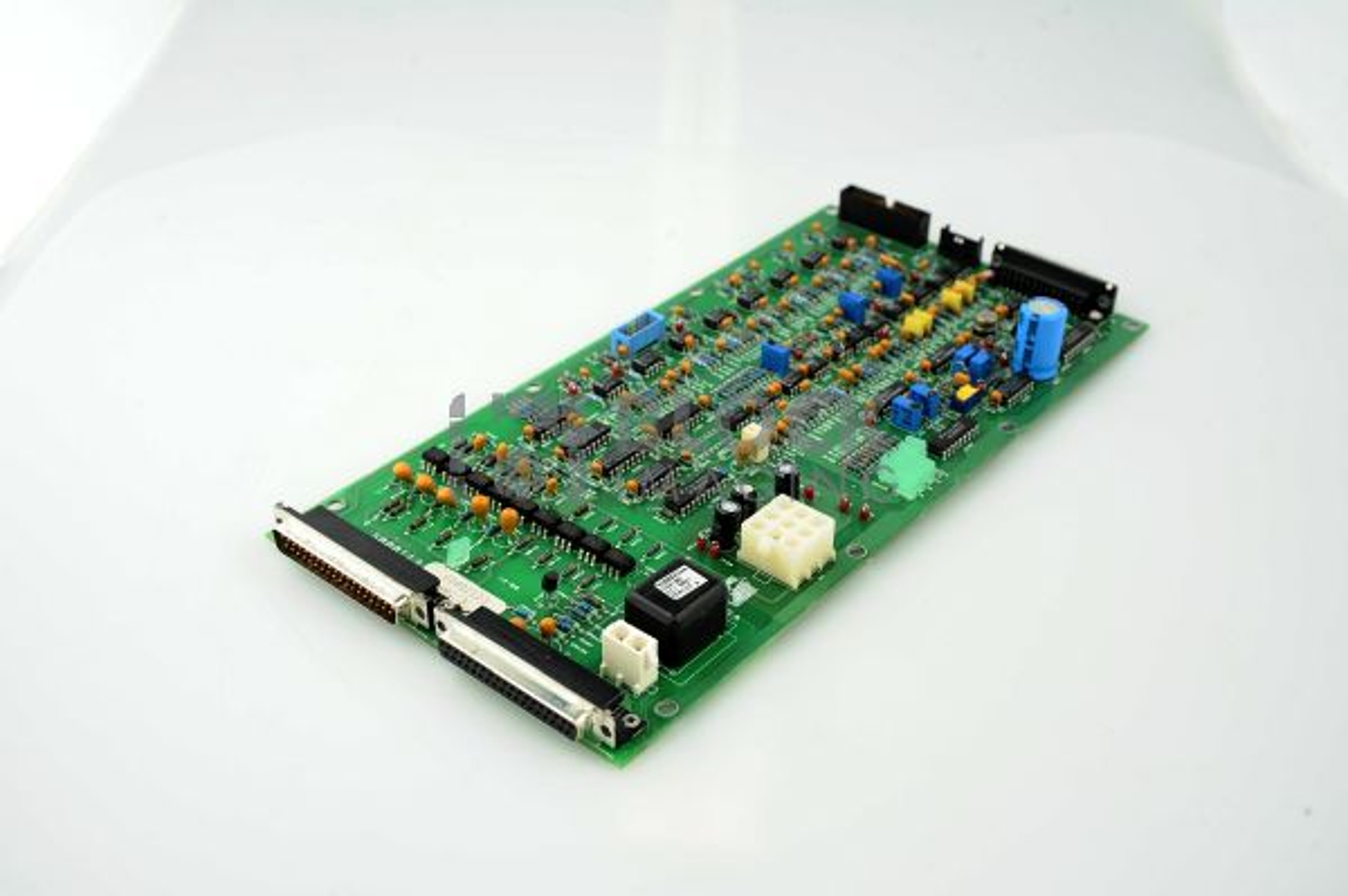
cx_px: 674
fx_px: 1684
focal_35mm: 45
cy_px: 448
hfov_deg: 43.6
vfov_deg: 29.8
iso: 800
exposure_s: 1/100
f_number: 9
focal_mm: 45
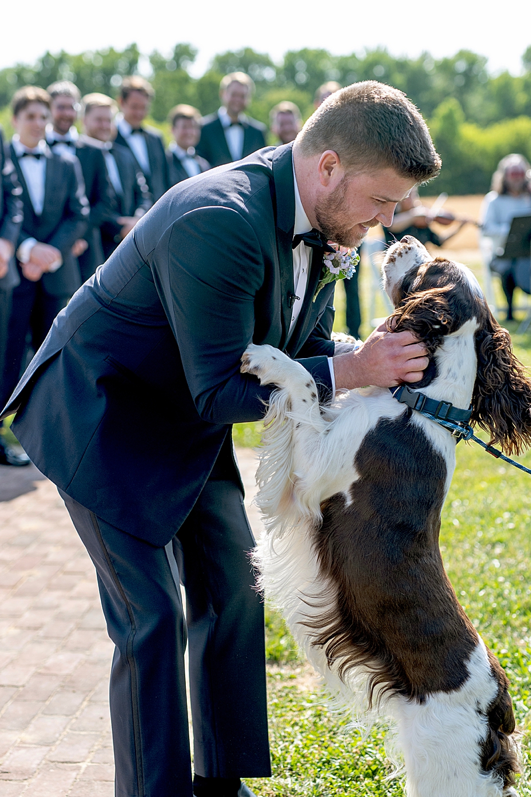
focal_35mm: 66
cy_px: 418
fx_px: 1461
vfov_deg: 30.5
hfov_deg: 20.6
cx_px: 282
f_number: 2.5
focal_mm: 50
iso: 90
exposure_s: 1/1250
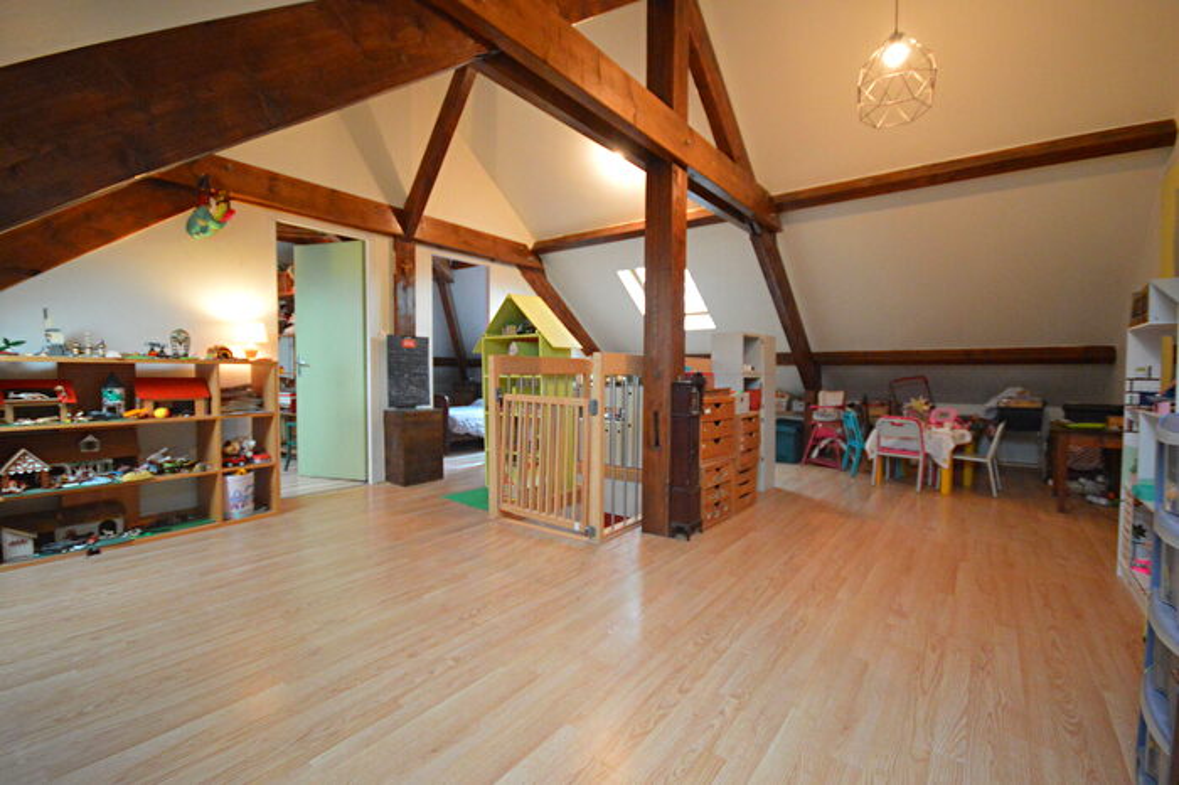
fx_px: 491
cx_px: 590
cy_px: 392
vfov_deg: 77.3
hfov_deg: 100.4
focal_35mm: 15
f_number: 4
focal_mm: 10
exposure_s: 1/60
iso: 2800
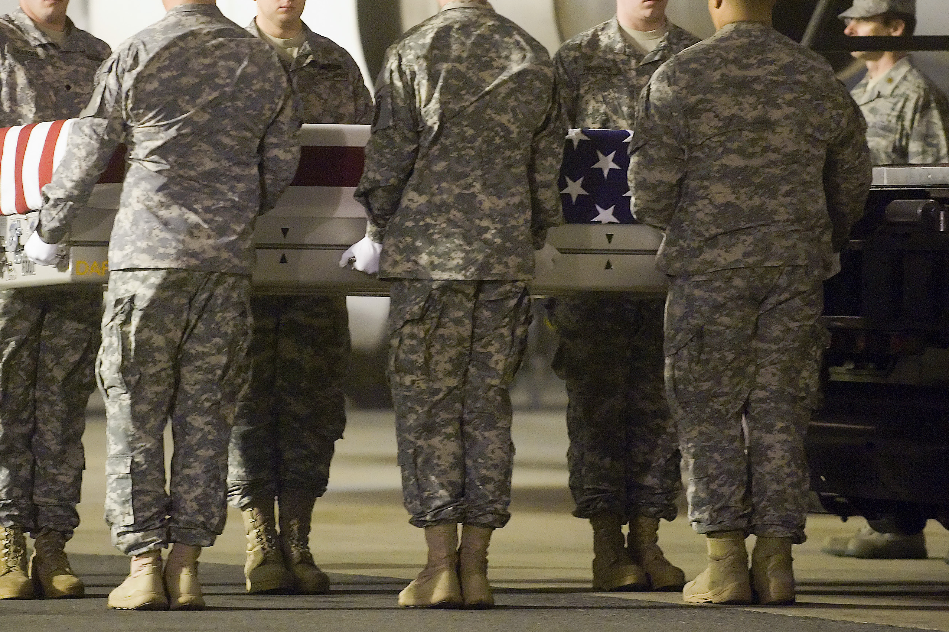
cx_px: 295
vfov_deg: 4.1
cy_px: 188
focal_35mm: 333
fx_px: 8773
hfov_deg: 6.2
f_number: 3.3
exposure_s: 1/60
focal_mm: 200
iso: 6400
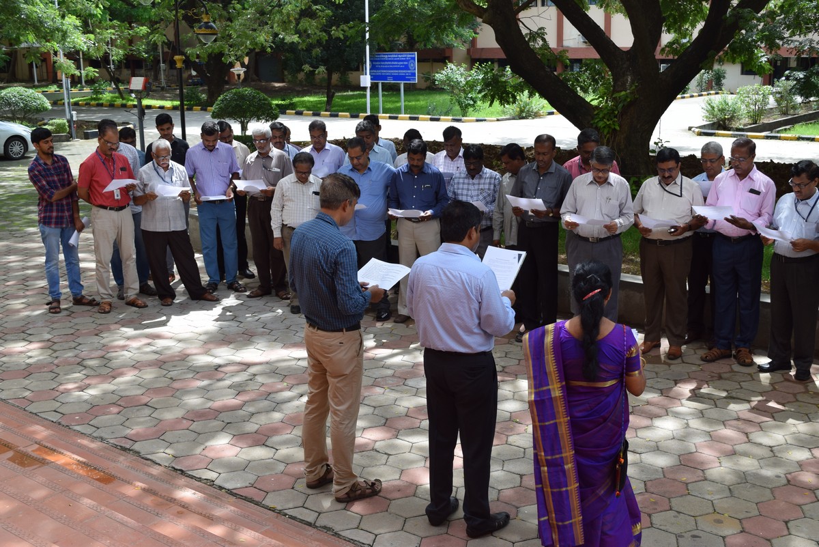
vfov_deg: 30.9
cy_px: 274
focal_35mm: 44
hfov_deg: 44.9
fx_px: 990
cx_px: 410
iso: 250
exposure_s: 1/250
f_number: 8
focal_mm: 29
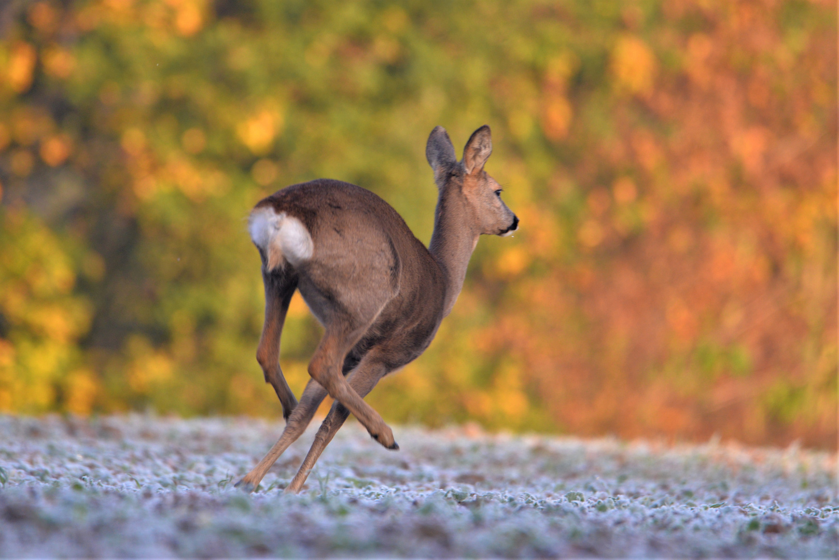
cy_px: 280
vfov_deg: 2.3
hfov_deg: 3.4
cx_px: 420
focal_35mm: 600
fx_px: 13988
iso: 1250
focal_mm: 600
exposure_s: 1/500
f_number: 6.3
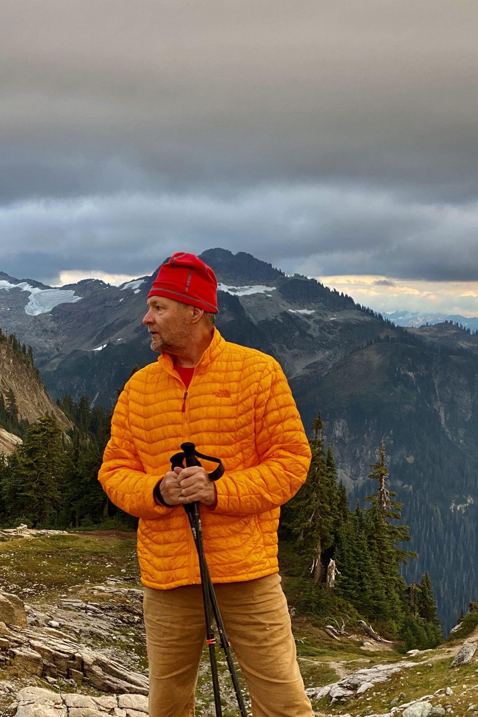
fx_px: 1294
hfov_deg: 20.9
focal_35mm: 65
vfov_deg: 30.9
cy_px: 402
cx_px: 221
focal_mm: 6
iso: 80
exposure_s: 1/121
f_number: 2
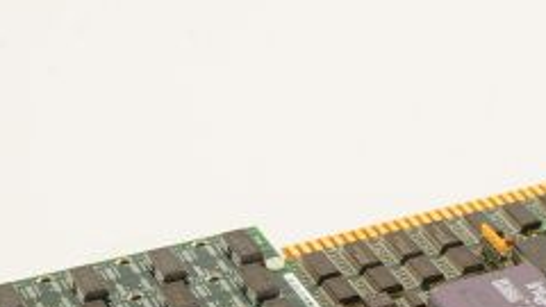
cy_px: 429
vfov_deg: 9.1
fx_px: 1897
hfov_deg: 16.2
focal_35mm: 131
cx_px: 457
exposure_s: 1/125
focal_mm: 50
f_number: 11
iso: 1600
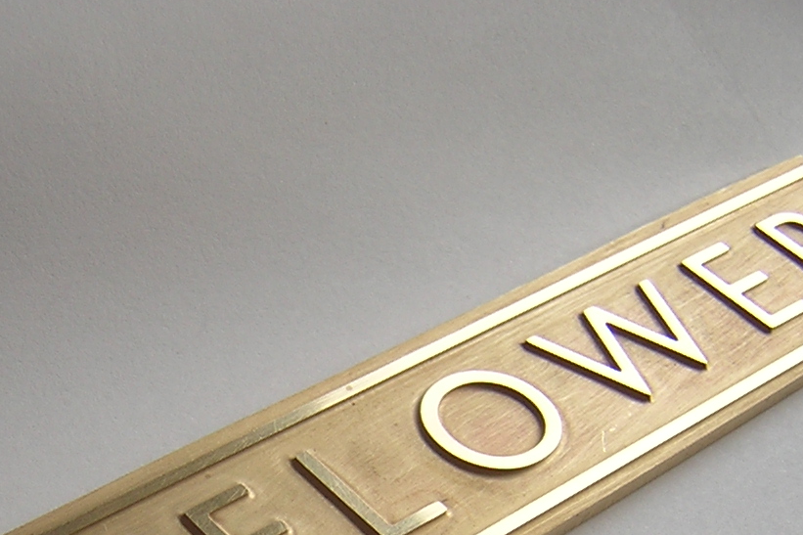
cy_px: 582
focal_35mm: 73
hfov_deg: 27.4
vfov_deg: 18.0
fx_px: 1628
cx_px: 211
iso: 100
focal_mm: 4.7
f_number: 2.6
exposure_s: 1/211
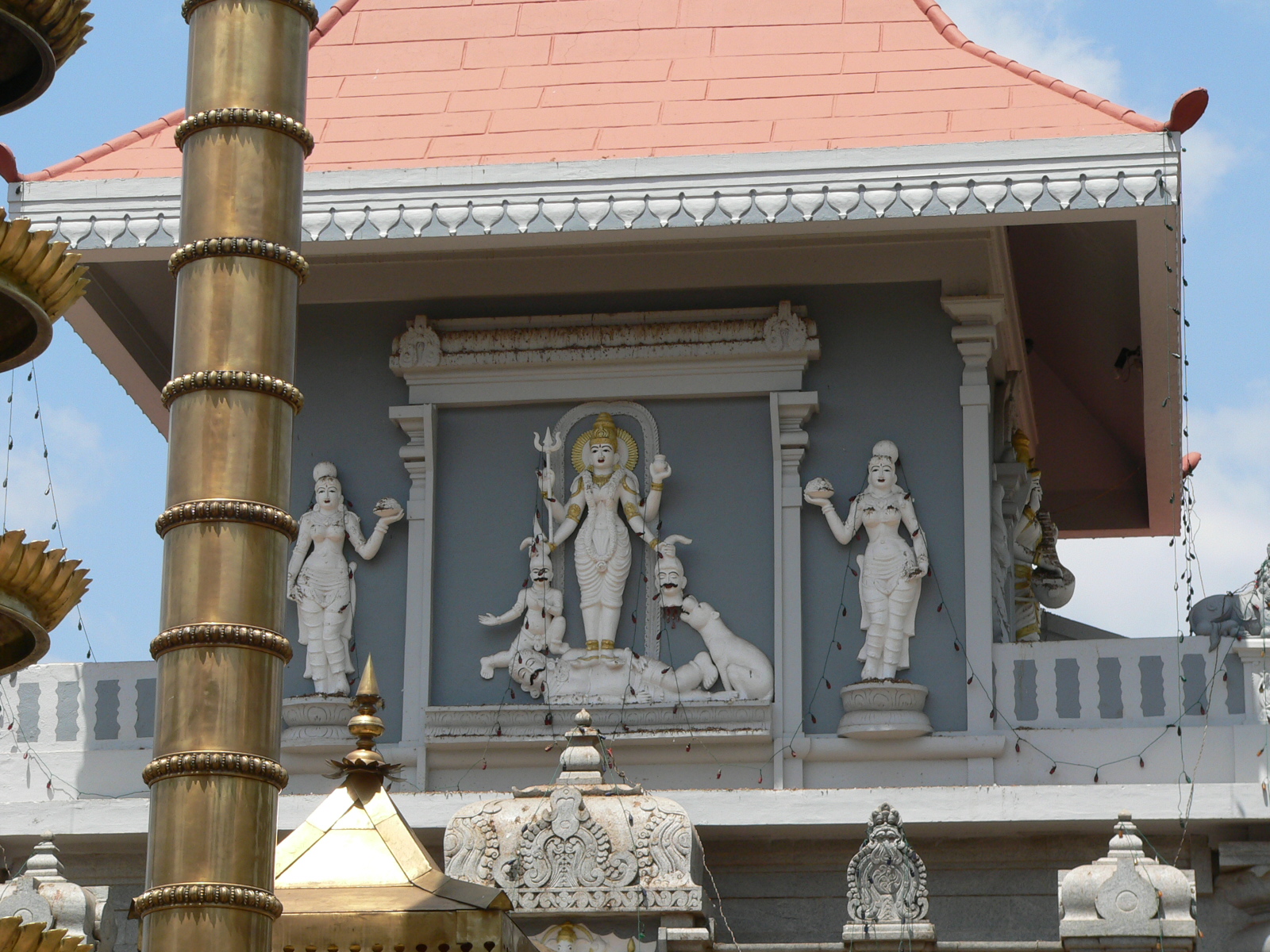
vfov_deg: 14.2
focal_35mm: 104
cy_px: 476
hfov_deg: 18.9
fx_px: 3816
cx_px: 635
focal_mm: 17.2
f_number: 4.6
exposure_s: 1/500
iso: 80
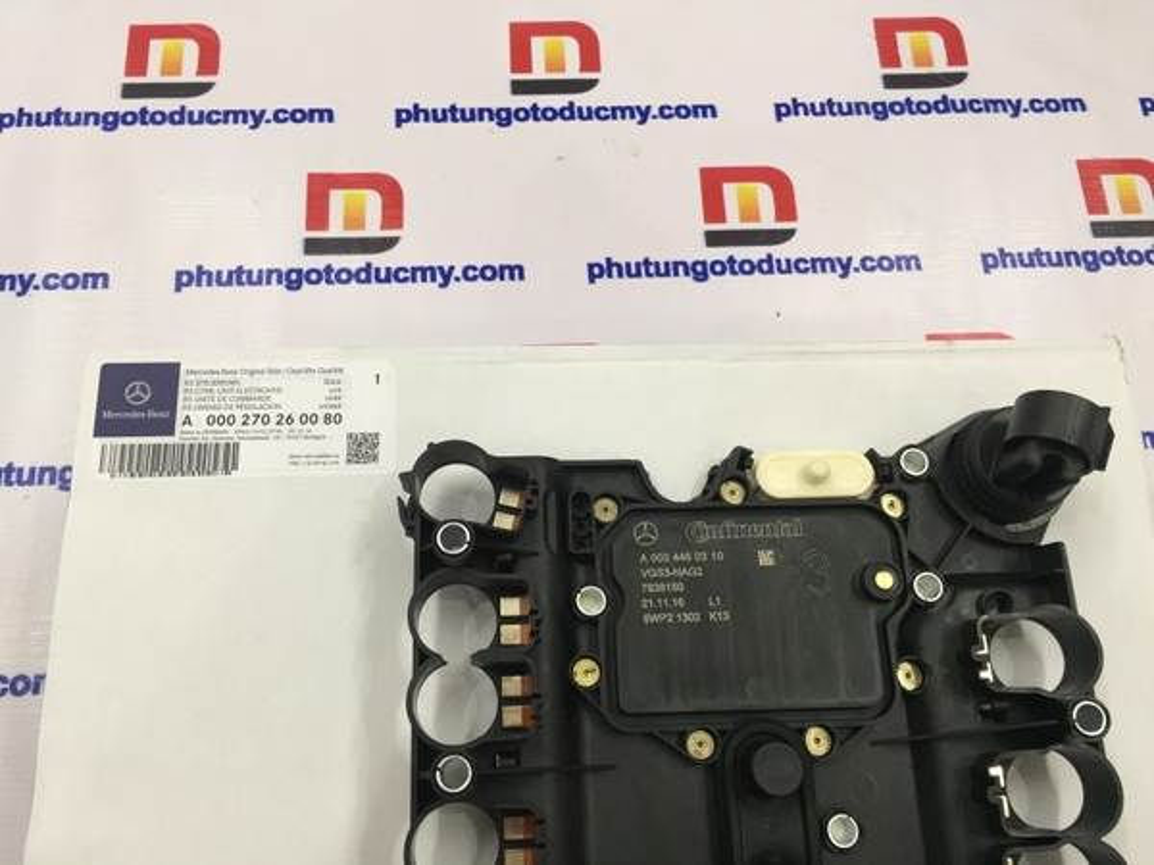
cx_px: 577
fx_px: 967
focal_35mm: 29
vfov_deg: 48.2
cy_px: 432
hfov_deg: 61.7
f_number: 2.2
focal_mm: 4.15
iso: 100
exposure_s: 1/33
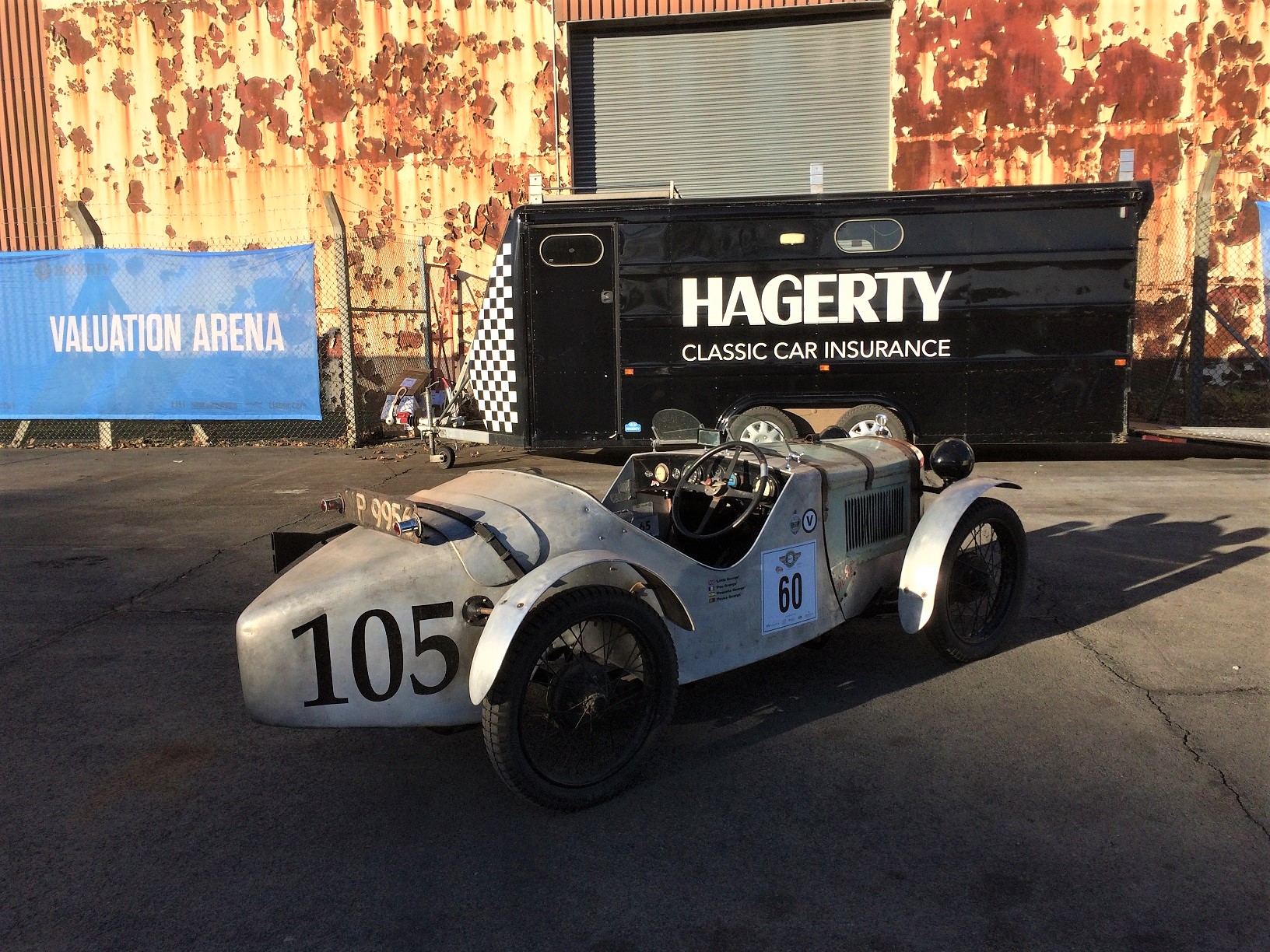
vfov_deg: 48.2
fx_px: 1064
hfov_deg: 61.7
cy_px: 476
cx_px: 635
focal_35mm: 29
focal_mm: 4.15
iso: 32
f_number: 2.2
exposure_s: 1/1709
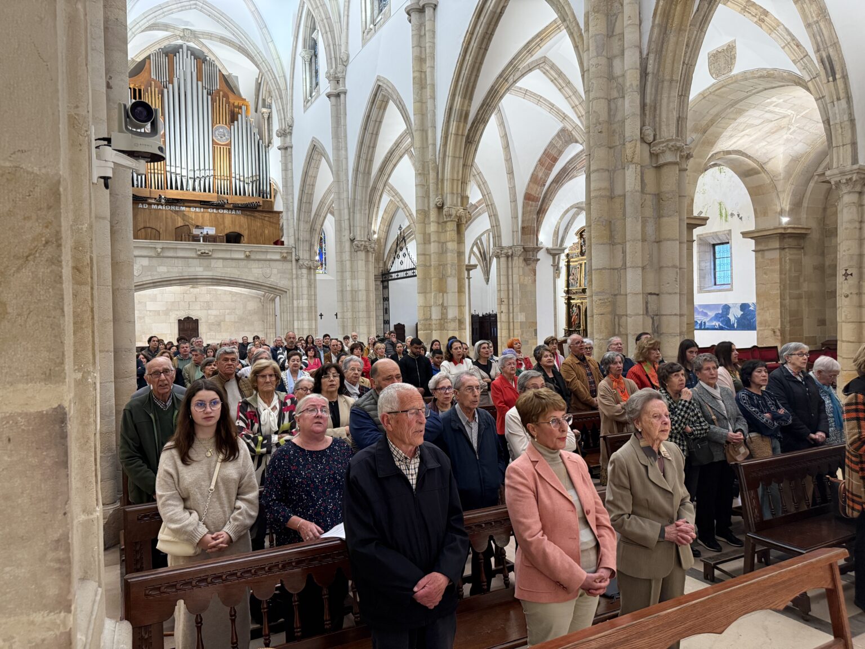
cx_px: 432
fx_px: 600
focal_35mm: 24
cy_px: 324
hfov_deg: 71.6
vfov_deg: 56.8
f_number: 1.78
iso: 400
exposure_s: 1/50
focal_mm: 6.76
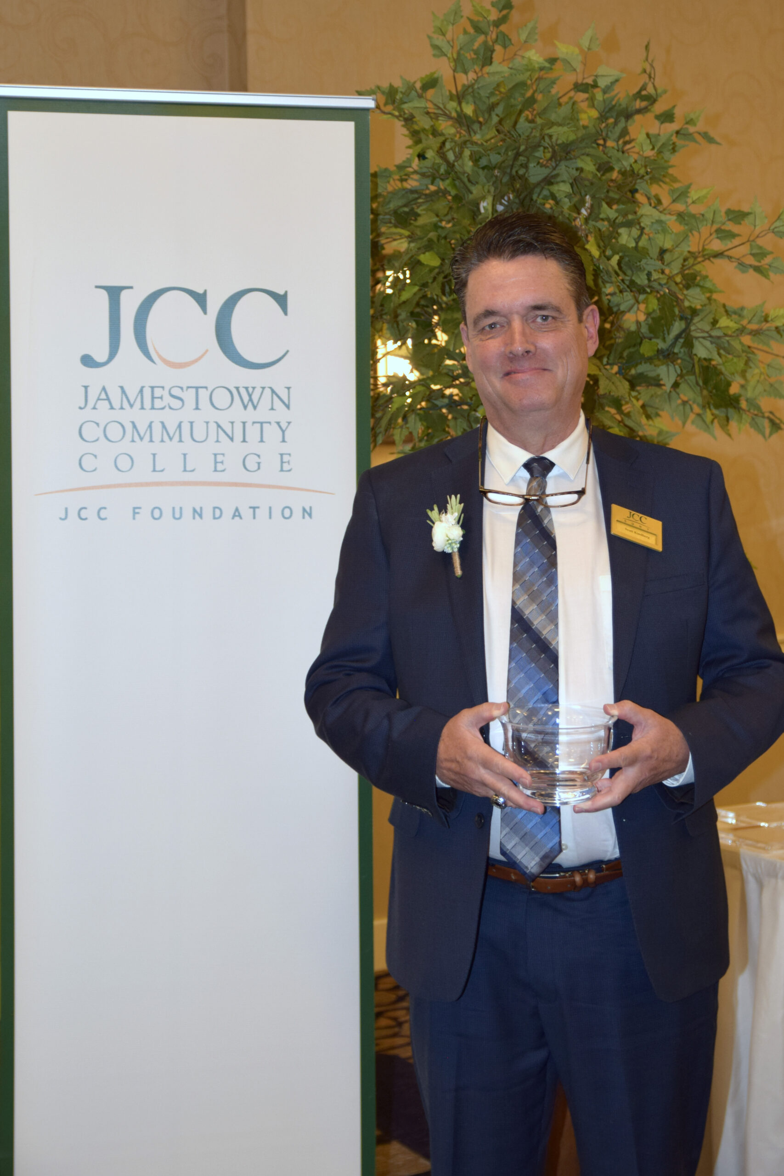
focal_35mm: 51
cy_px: 588
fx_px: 1666
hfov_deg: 26.5
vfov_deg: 38.9
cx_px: 392
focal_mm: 34
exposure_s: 1/50
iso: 400
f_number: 2.8
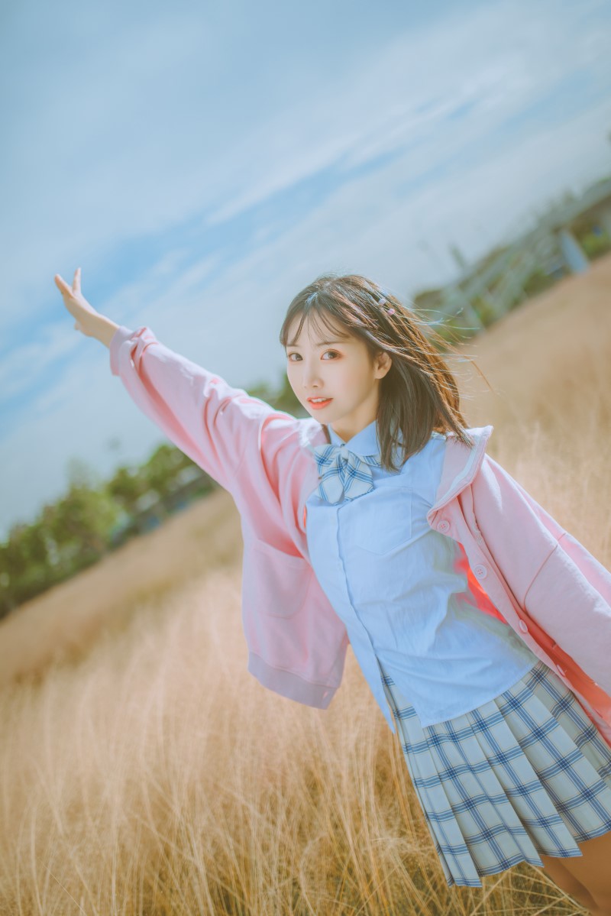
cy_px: 458
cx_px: 306
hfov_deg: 37.9
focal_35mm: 35
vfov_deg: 54.4
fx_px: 890
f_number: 1.4
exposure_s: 1/5000
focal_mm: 35
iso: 64
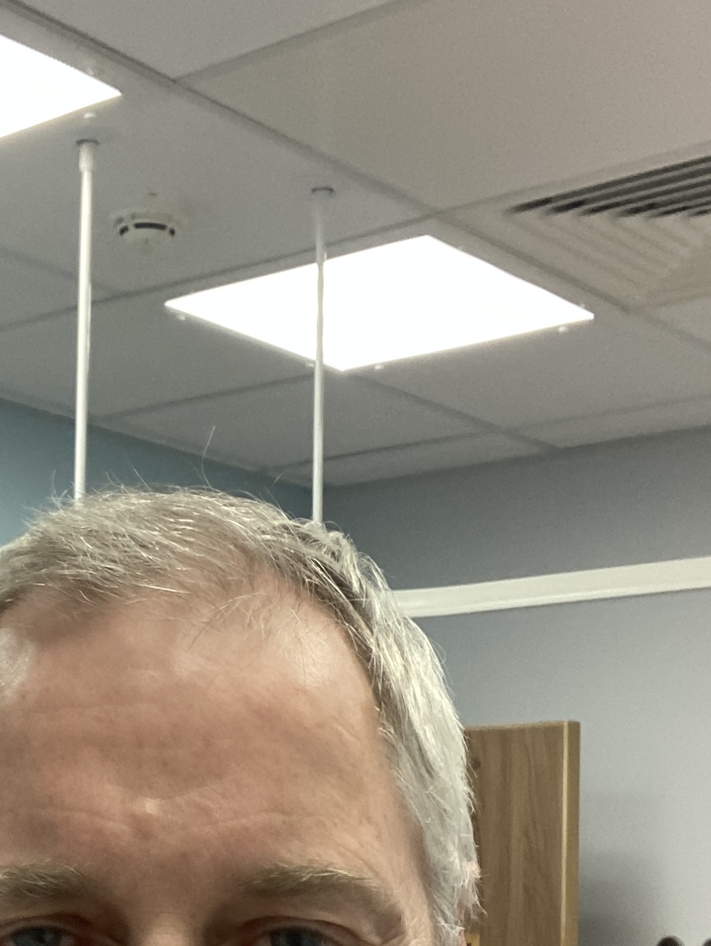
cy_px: 831
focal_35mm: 70
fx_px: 1915
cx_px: 107
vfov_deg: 26.9
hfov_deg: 20.7
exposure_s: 1/50
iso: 160
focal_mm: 2.87
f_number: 2.2
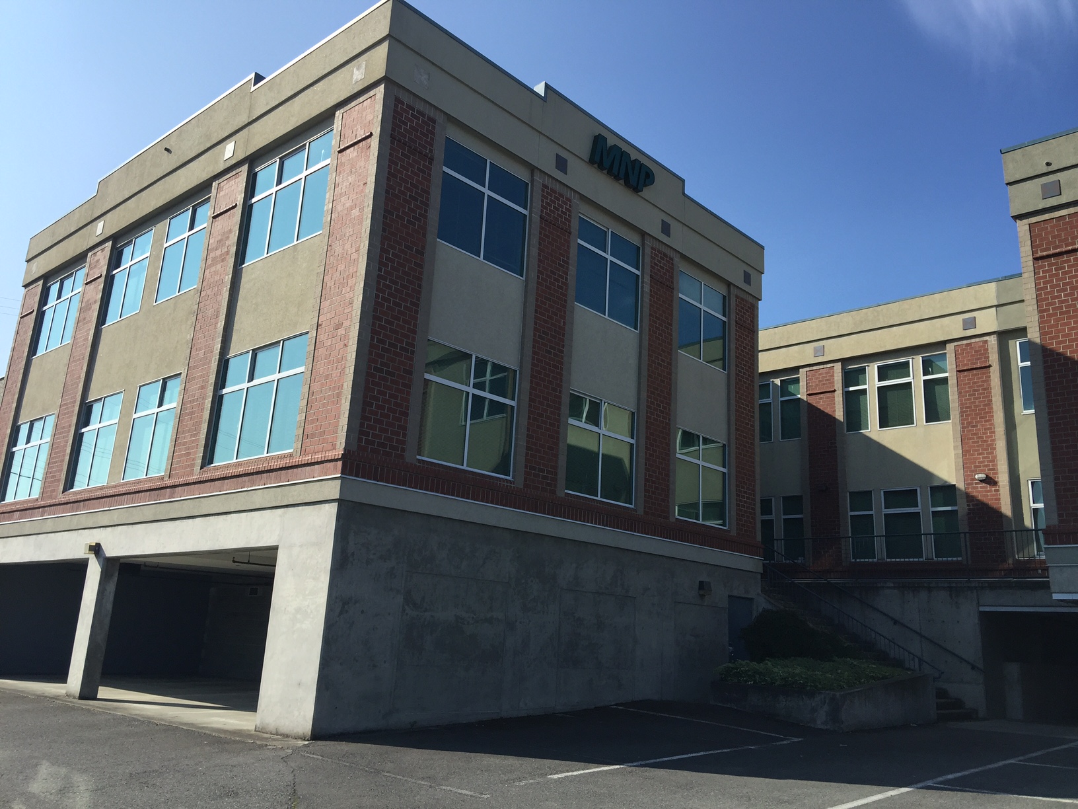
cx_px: 539
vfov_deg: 48.2
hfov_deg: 61.7
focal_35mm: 29
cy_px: 404
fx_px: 903
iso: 32
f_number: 2.2
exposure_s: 1/1582
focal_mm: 4.15
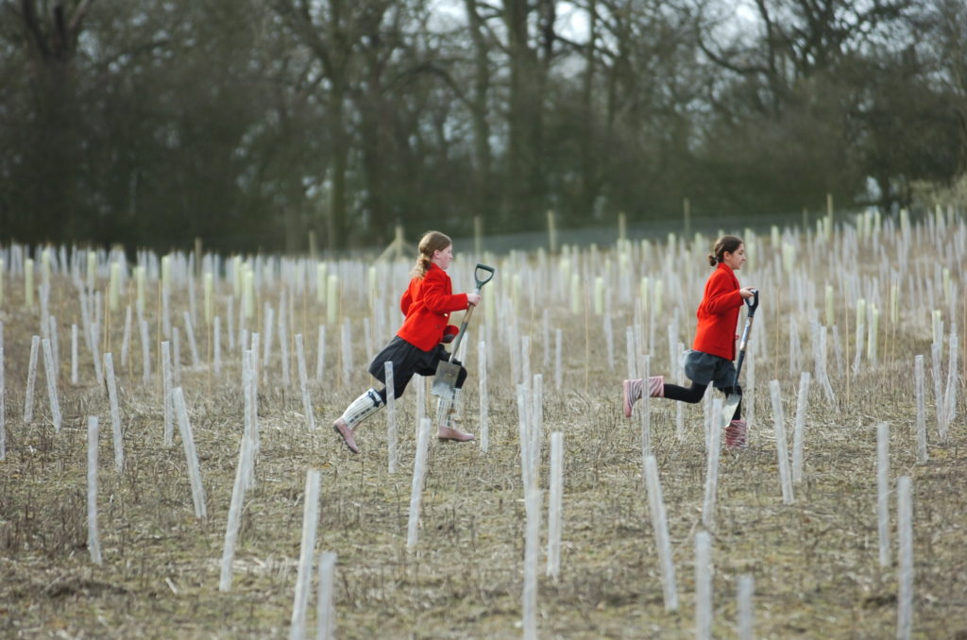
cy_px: 320
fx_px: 8041
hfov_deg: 6.9
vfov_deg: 4.6
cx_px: 484
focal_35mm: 300
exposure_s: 1/2000
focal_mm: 200
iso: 400
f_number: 2.8
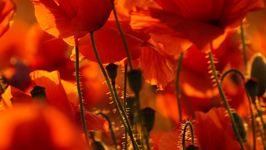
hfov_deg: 4.6
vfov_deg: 2.6
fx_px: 3300
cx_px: 121
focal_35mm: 468
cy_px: 69
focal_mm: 150
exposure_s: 1/250
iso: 160
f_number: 5
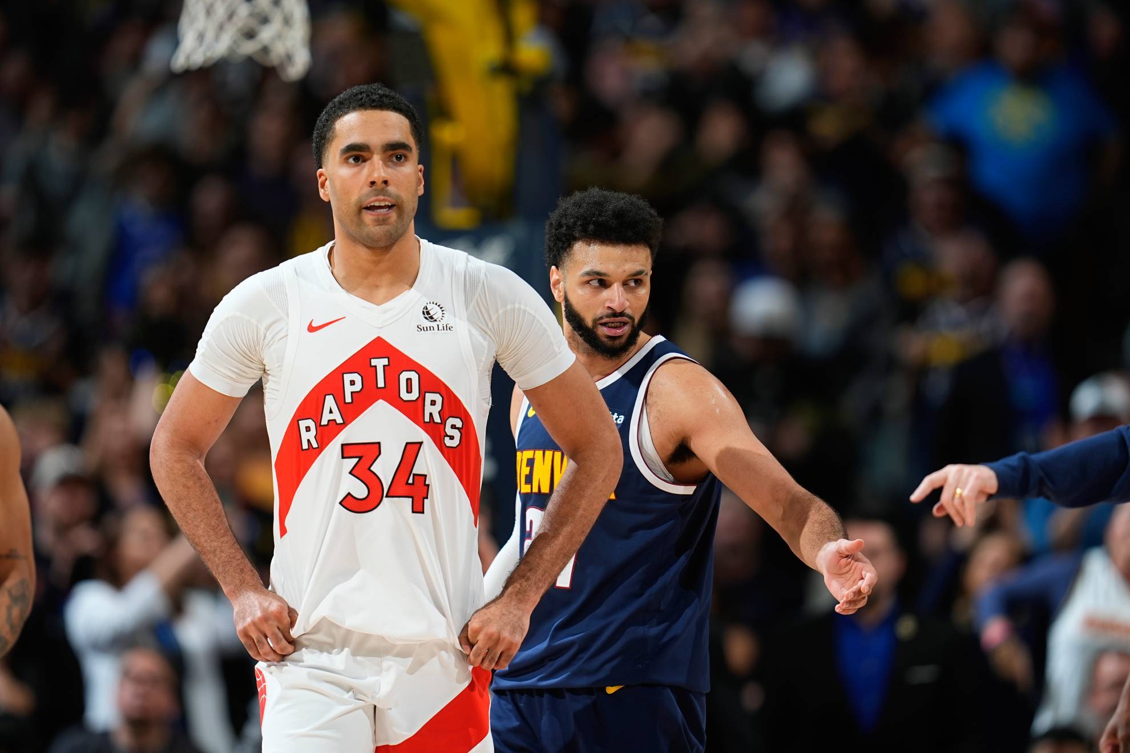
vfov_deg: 3.4
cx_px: 565
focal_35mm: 400
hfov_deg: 5.2
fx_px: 12555
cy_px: 376
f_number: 3.2
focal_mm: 400
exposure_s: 1/1600
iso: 400
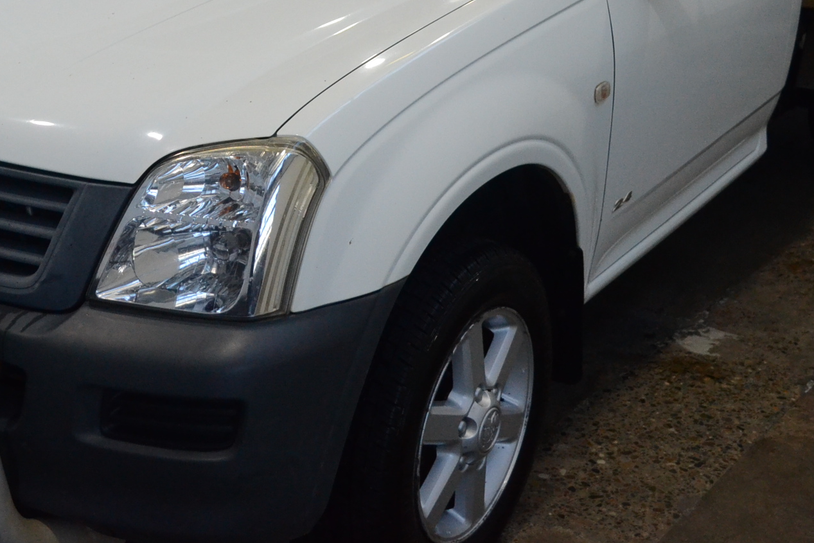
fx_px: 1357
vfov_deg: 22.3
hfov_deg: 33.2
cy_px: 101
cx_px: 292
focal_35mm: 60
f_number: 4
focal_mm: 22
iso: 1600
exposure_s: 1/800
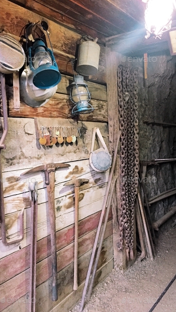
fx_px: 266
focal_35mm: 32
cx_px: 77
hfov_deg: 36.6
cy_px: 157
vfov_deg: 61.0
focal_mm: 4.15
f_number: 2.2
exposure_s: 1/20
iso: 250
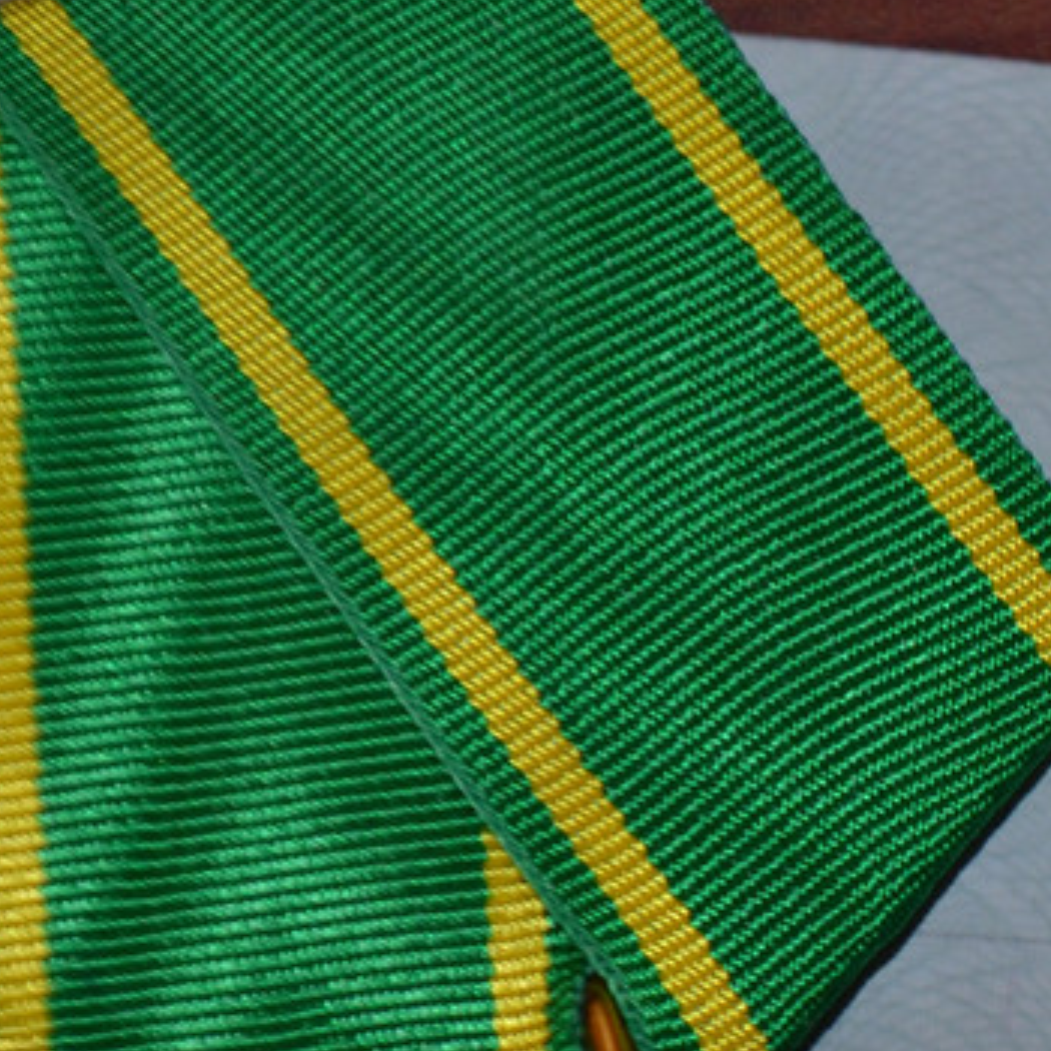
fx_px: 7798
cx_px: 1228
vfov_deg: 7.7
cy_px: 1081
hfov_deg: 7.6
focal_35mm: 227
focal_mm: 52
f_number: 8
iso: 100
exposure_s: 1/60
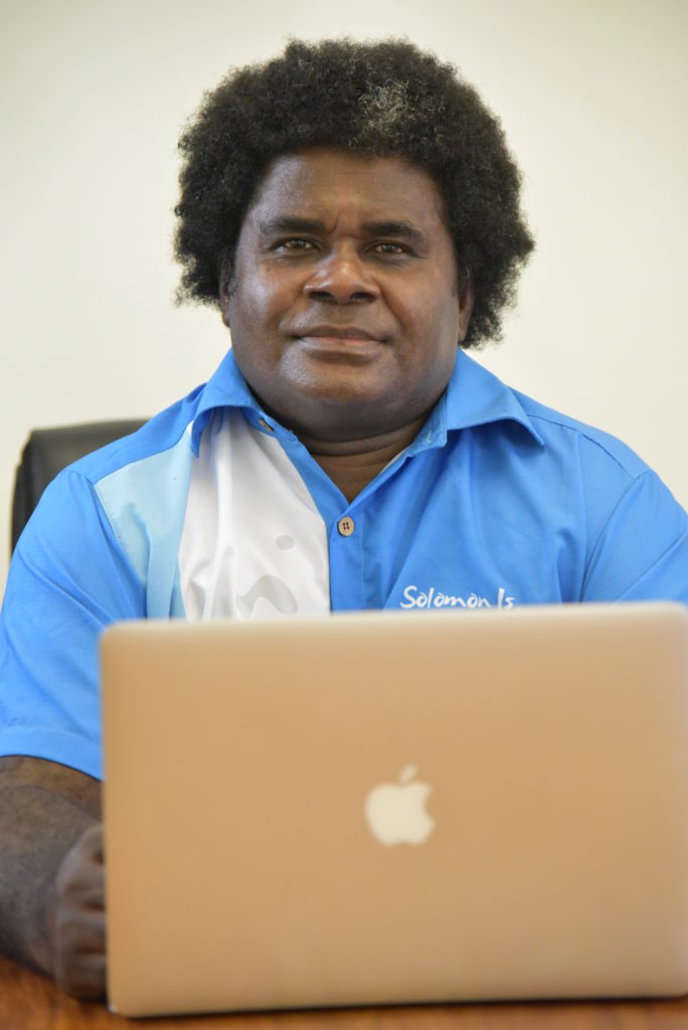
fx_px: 3435
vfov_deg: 17.1
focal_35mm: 120
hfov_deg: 11.4
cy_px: 515
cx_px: 344
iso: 6400
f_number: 4
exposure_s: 1/125
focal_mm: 120
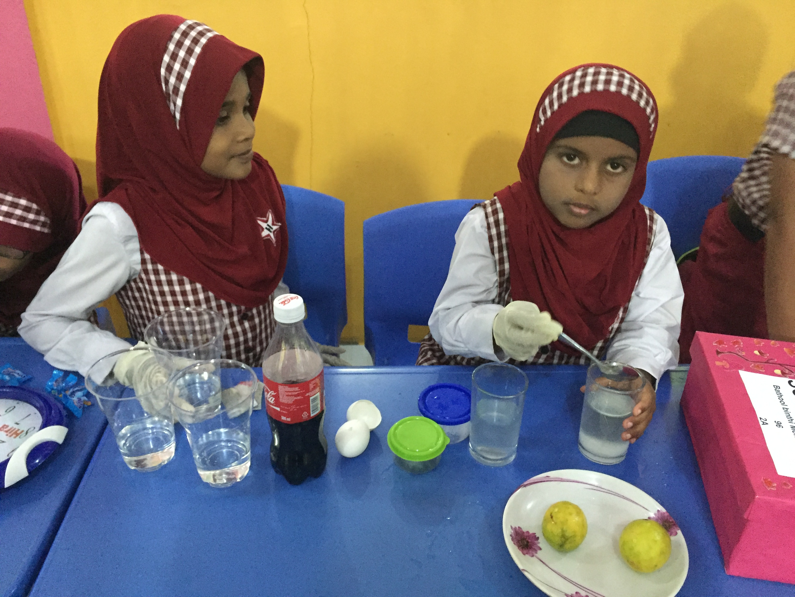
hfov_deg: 61.7
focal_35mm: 29
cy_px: 298
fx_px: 666
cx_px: 398
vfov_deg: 48.2
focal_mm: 4.15
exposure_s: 1/17
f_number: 2.2
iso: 400
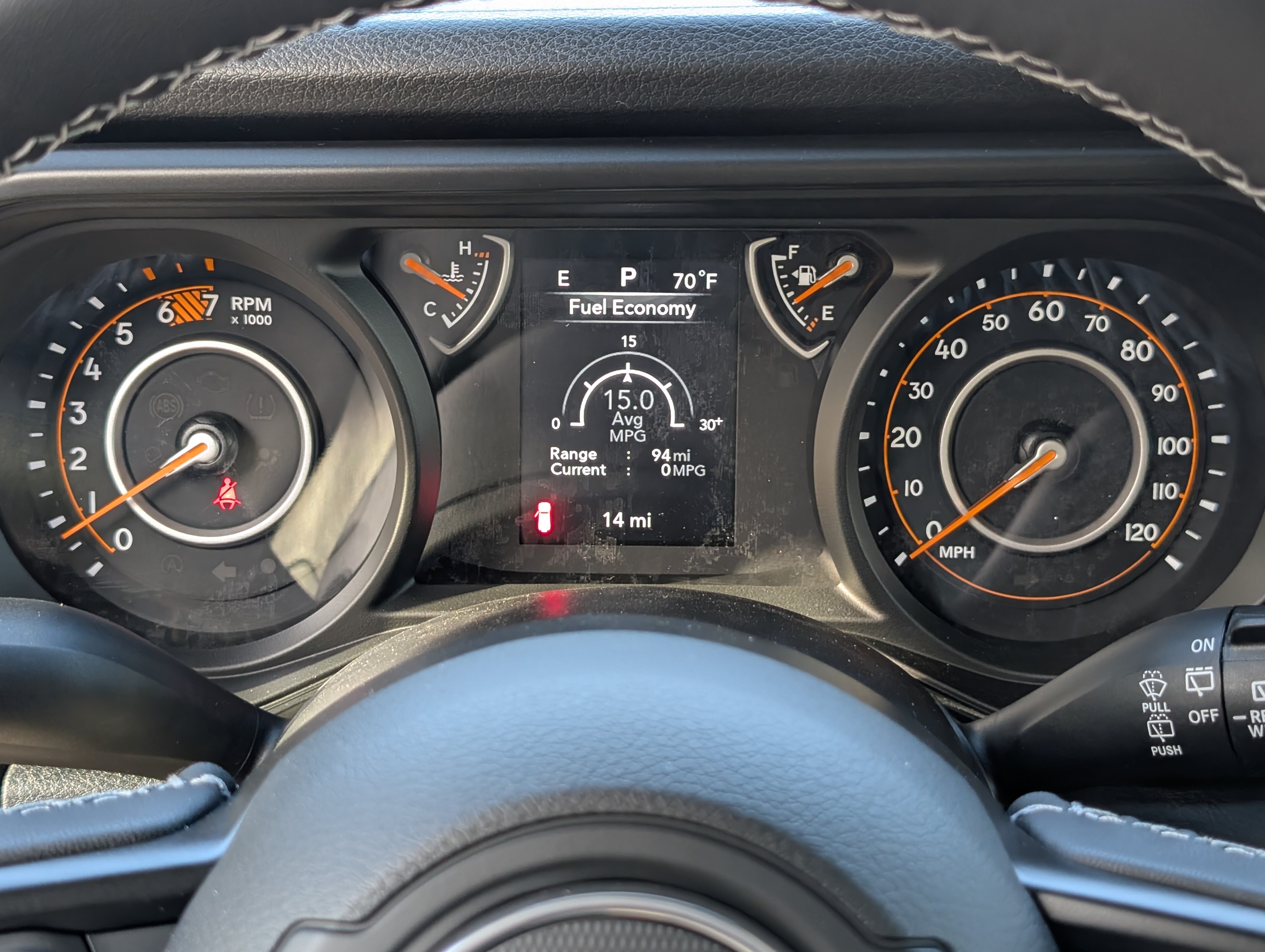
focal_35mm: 49
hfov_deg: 38.9
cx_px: 632
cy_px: 476
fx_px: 1793
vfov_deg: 29.7
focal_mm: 6.9
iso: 164
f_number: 1.68
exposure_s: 1/147
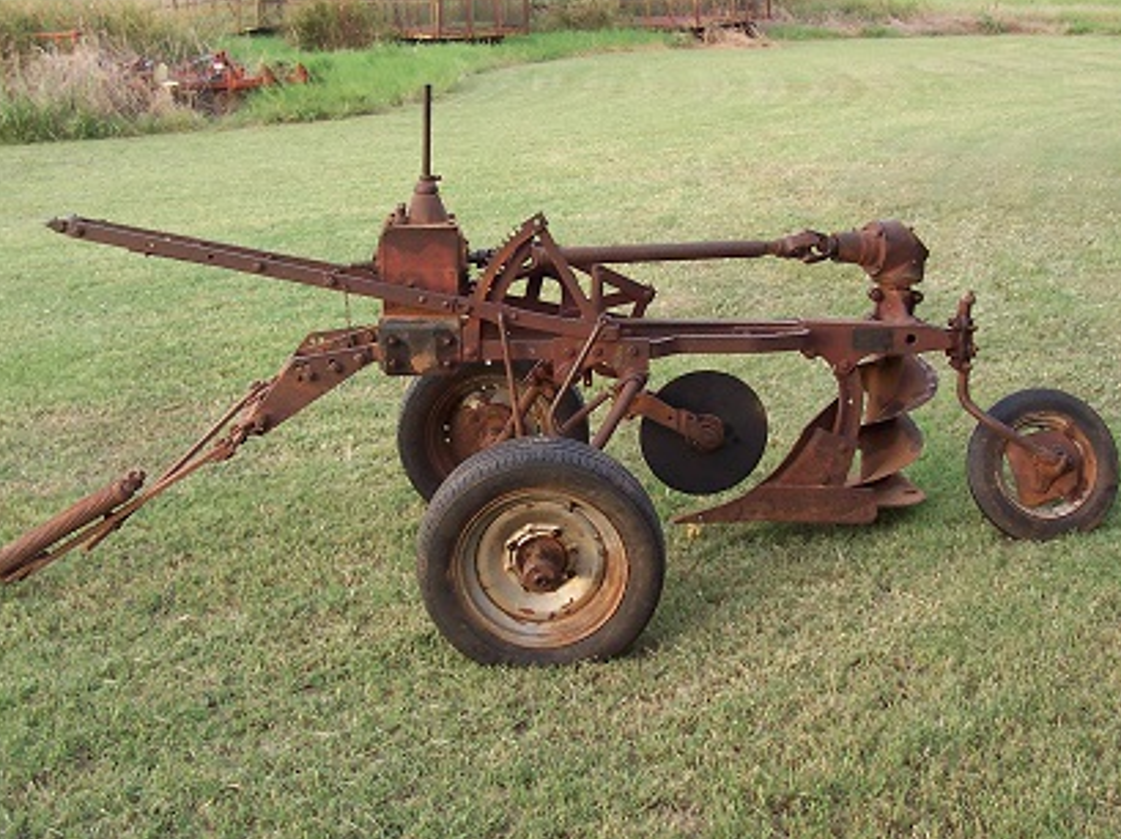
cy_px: 435
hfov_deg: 41.3
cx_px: 587
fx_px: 1488
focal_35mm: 46
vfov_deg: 31.5
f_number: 2.8
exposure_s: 1/125
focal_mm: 5.6
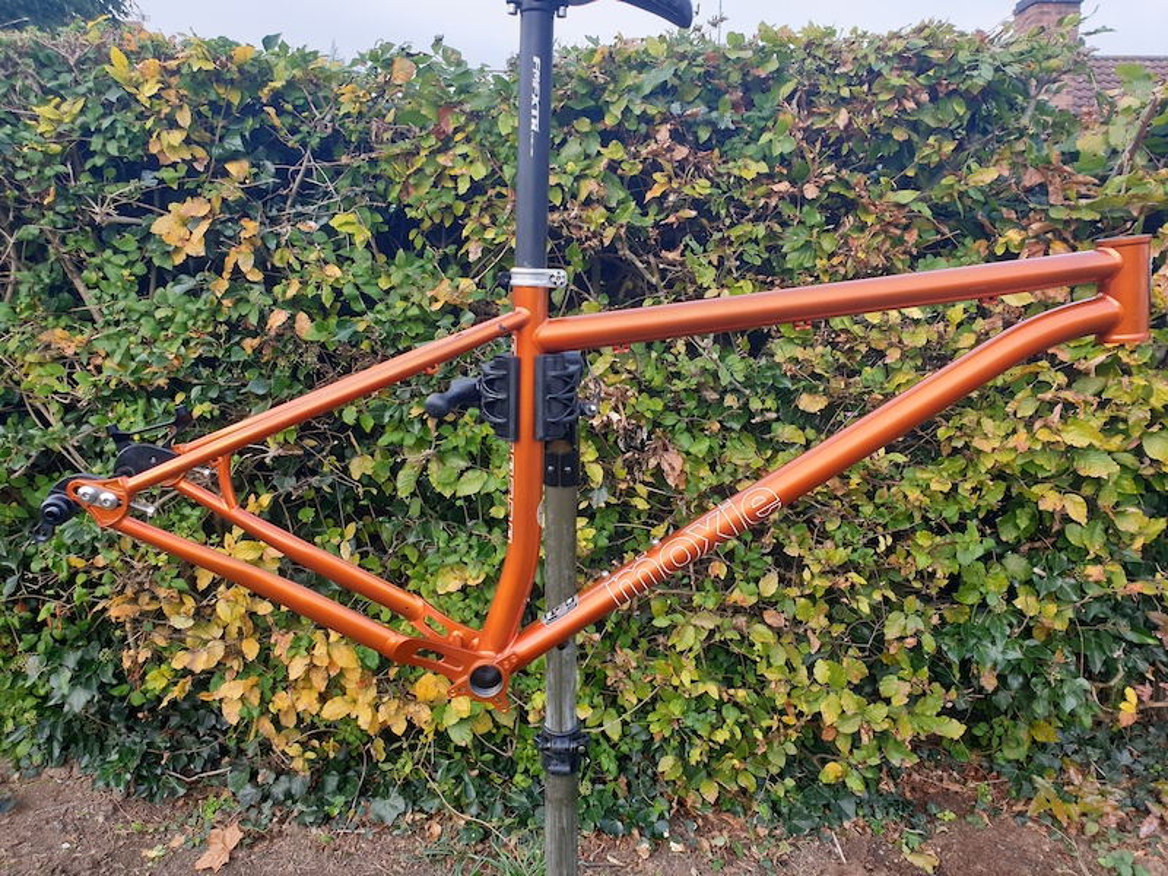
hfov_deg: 67.3
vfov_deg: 53.1
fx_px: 877
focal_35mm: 26
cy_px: 438
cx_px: 584
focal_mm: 4.3
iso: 50
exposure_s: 1/136
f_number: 2.4
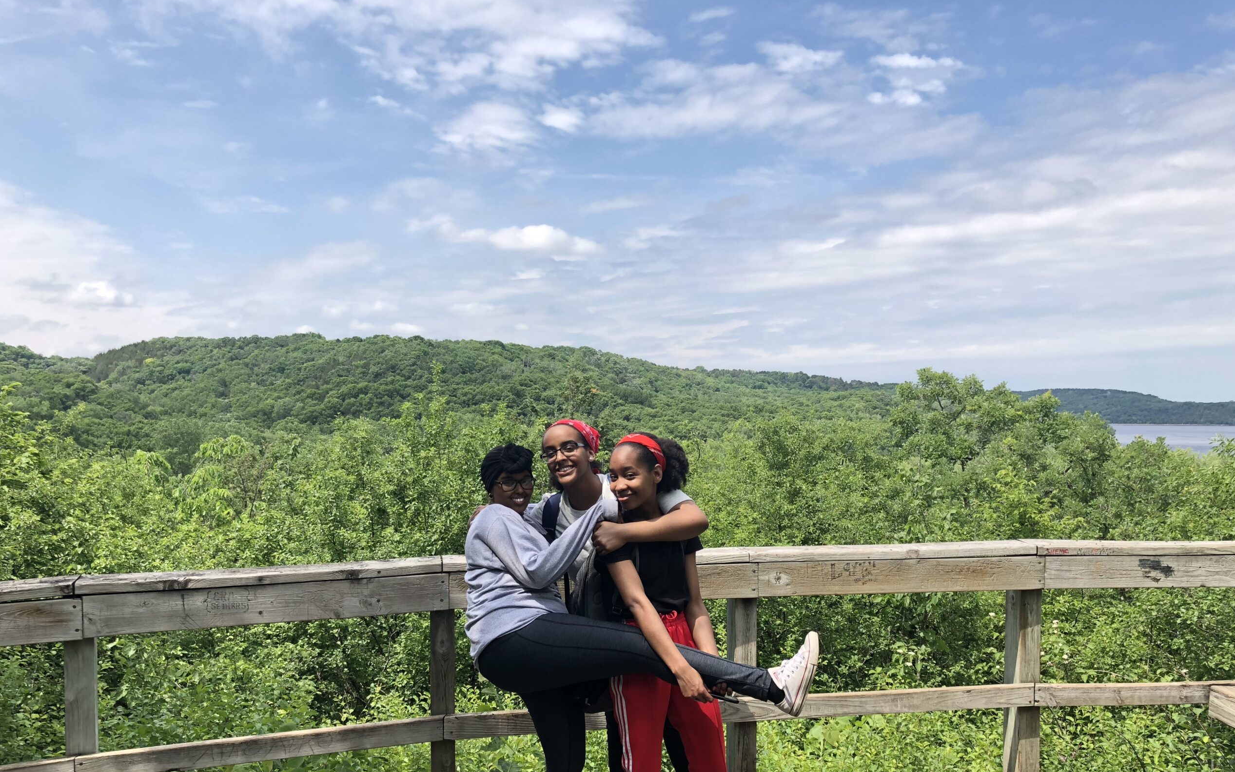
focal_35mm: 30
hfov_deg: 62.9
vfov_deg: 41.7
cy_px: 461
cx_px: 624
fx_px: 1010
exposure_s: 1/736
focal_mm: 3.99
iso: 20
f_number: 1.8
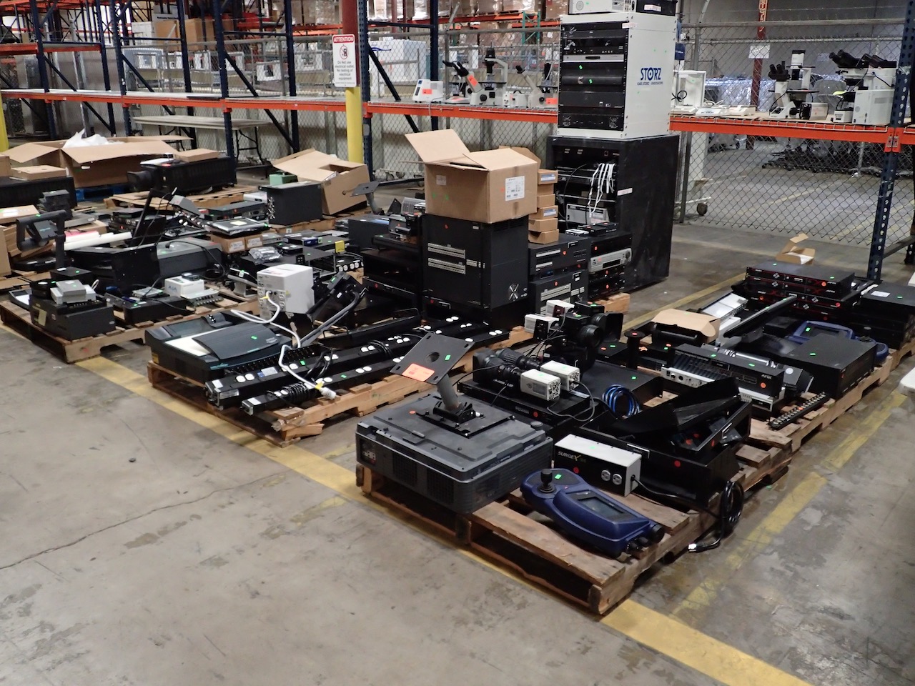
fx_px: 793
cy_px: 343
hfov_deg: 60.0
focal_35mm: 30
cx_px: 458
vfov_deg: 46.8
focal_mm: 5.5
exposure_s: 1/30
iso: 500
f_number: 2.3
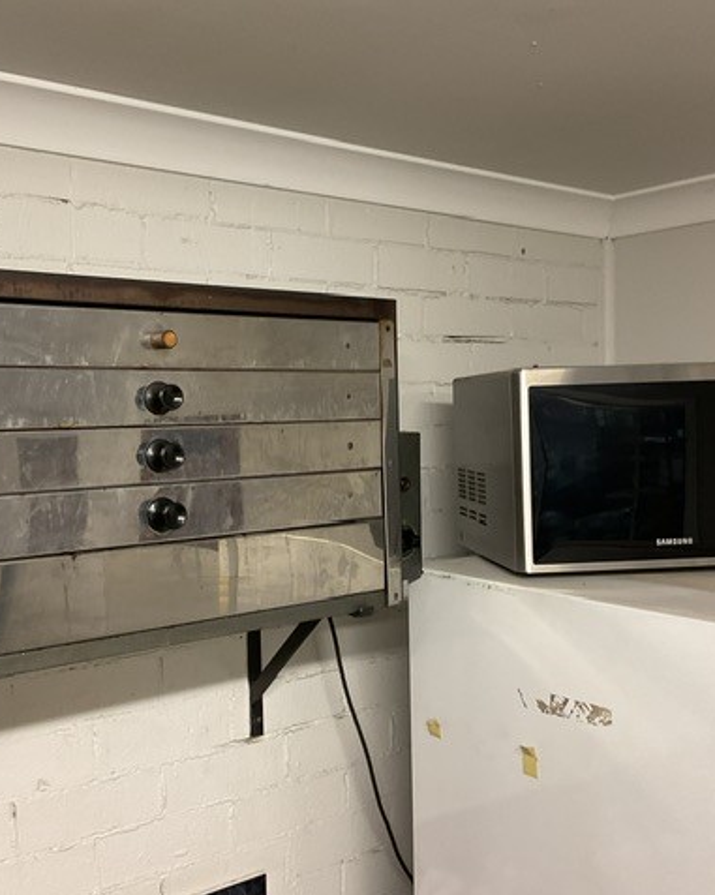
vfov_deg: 48.0
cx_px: 302
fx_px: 1006
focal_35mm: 38
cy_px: 447
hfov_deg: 39.0
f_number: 1.8
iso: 100
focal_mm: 3
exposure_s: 1/50
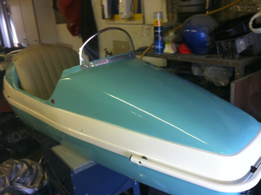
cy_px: 98
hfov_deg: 52.7
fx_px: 264
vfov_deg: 40.6
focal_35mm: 35
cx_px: 130
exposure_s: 1/16
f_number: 2.8
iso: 80
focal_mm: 3.85
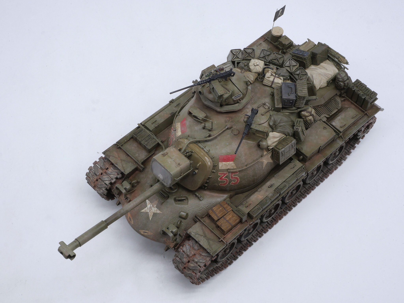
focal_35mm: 60
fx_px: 700
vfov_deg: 24.4
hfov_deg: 32.2
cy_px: 152
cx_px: 202
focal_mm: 30
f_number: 22
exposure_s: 1/2.5
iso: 200
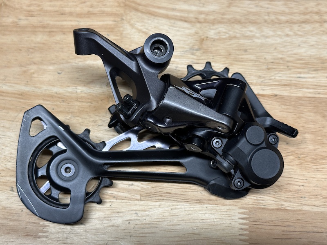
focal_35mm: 48
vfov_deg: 30.3
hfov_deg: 39.7
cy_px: 122
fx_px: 453
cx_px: 164
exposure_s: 1/60
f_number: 1.78
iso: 125
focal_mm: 6.86
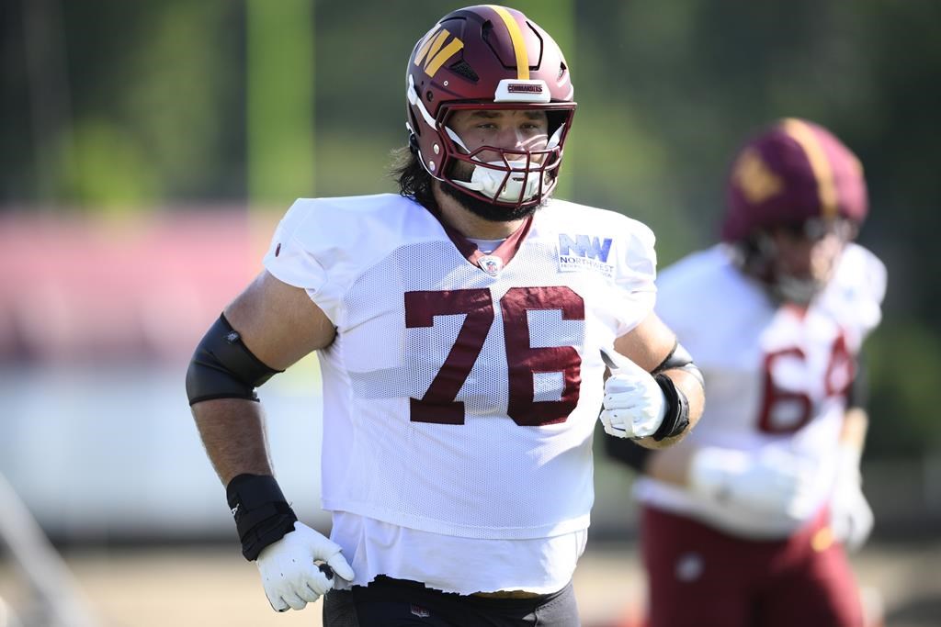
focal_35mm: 400
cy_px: 314
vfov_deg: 3.4
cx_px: 470
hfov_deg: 5.2
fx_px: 10456
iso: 640
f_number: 2.8
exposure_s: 1/3200
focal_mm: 400
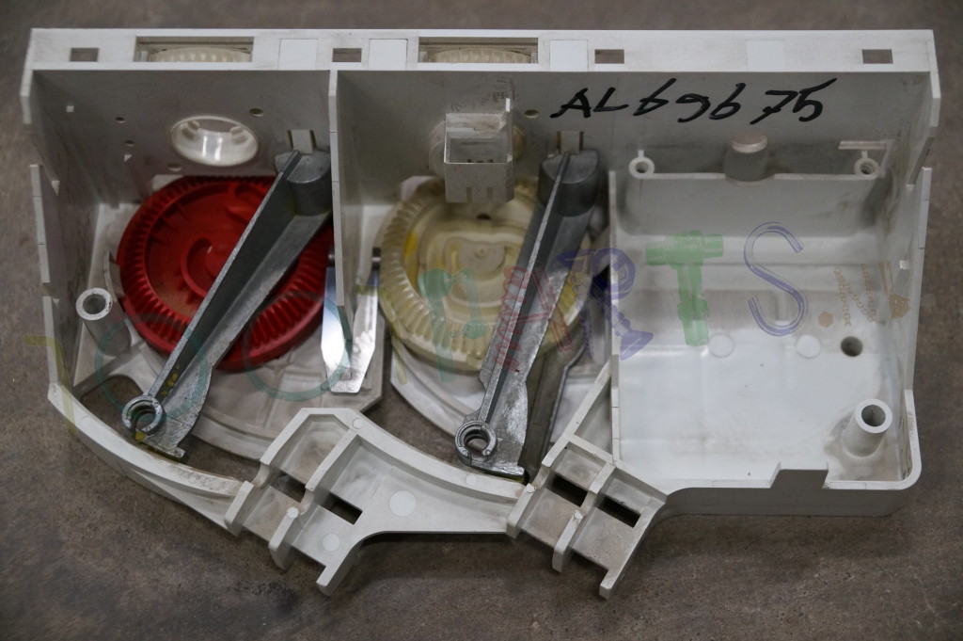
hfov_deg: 33.4
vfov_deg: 22.6
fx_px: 1604
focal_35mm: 60
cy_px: 320
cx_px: 482
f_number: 4.5
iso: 1600
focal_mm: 40
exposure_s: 1/80
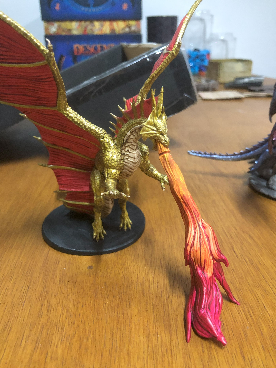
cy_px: 184
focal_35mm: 28
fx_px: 298
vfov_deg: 63.4
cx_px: 138
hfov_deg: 49.7
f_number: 1.8
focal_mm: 4
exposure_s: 1/6
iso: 100
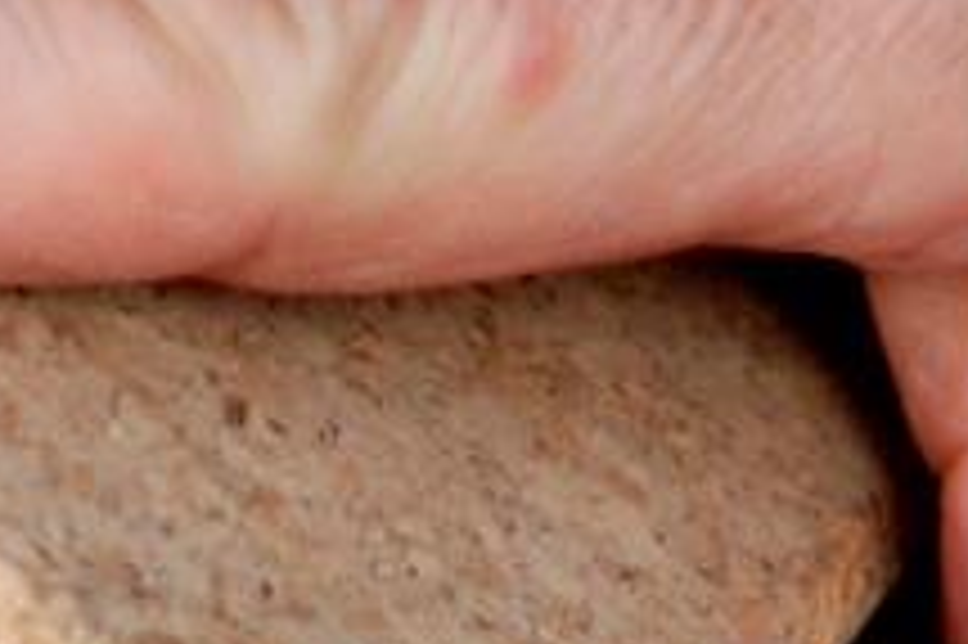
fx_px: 25964
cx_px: -338
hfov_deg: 2.1
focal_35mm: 966
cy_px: 1169
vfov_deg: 1.4
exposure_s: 1/50
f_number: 5.6
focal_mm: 135
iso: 400
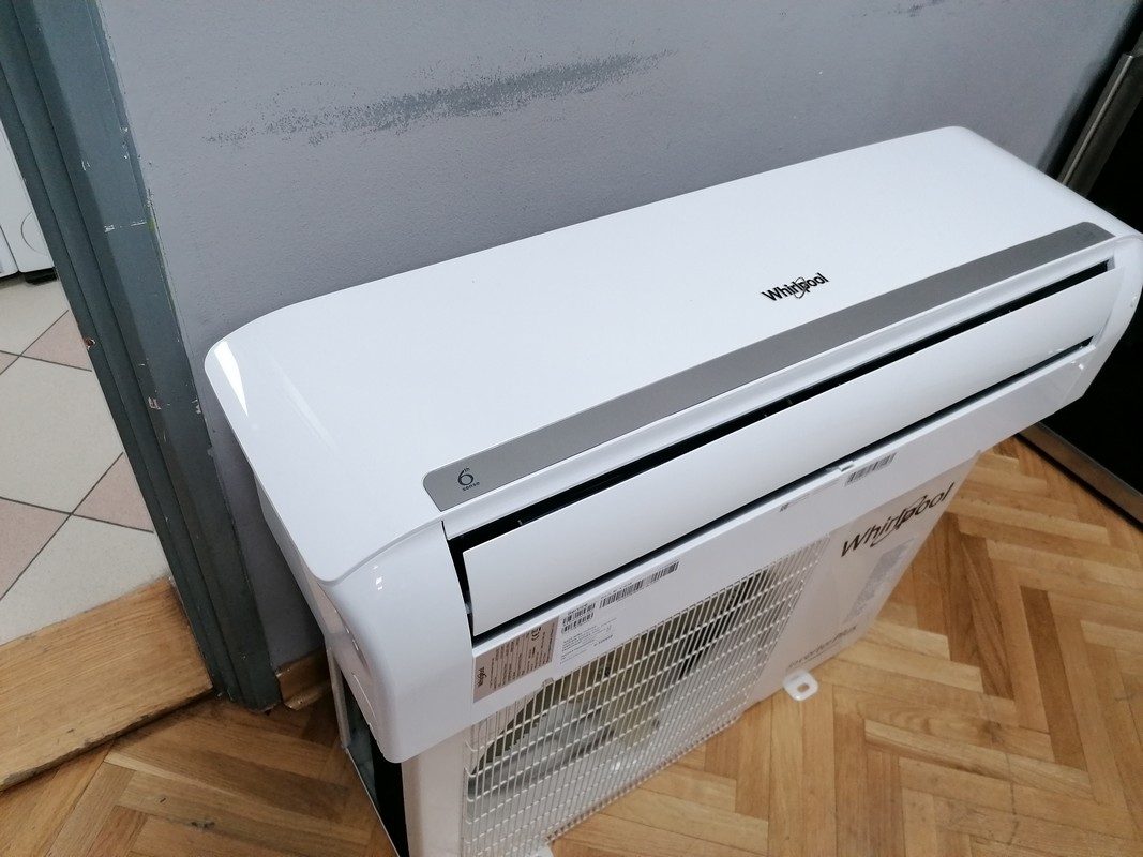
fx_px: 891
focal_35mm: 27
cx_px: 572
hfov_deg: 65.3
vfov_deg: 51.3
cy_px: 428
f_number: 1.8
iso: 200
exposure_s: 1/50
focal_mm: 4.75
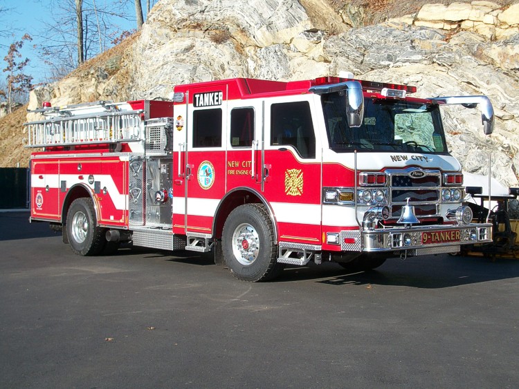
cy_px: 194
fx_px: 810
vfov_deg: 27.0
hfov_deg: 35.5
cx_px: 260
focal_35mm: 54
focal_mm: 9.7
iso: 80
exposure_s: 1/400
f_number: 4
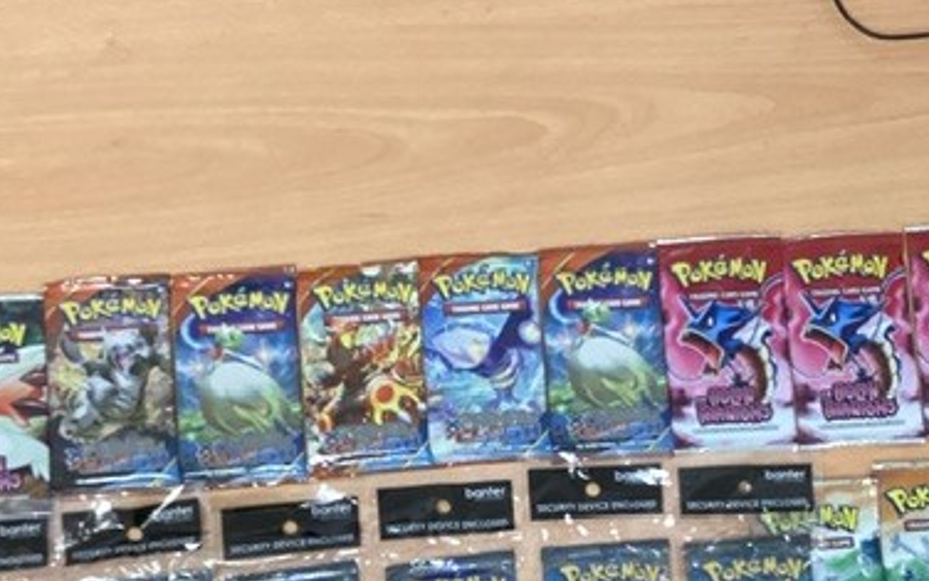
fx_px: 1418
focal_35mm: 56
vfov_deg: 22.7
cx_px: 539
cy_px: 499
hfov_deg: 36.2
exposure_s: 1/50
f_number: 2.4
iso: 250
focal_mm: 3.3
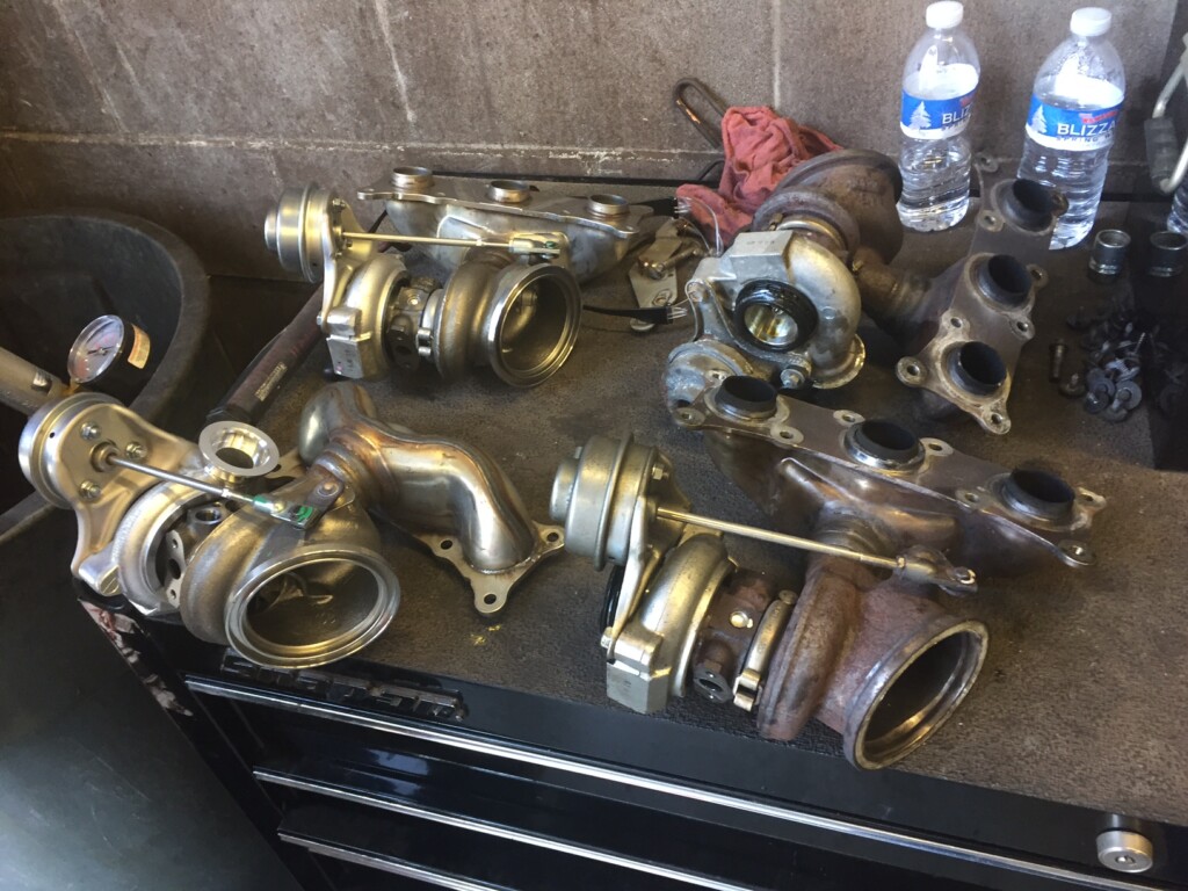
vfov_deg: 48.2
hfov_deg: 61.7
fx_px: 995
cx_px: 594
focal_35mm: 29
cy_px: 446
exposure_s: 1/30
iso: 100
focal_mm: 4.15
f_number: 2.2
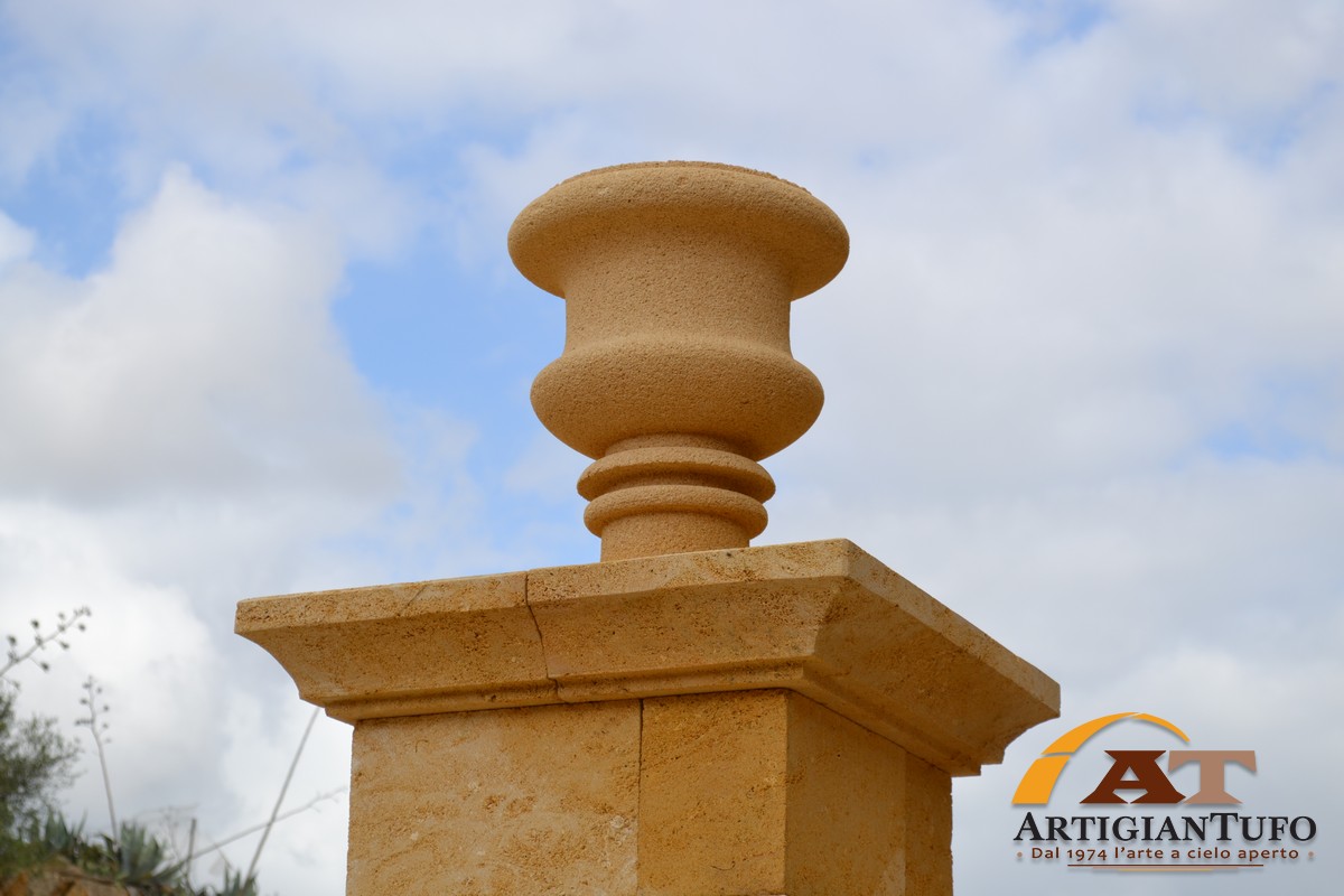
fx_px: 2912
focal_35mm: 78
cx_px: 672
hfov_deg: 26.0
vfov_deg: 17.5
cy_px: 448
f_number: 9
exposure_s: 1/320
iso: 100
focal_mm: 52
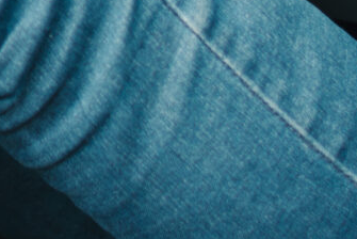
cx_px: -369
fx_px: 2124
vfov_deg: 6.0
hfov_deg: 9.0
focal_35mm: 214
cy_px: -470
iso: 100
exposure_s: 1/160
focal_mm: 28
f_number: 2
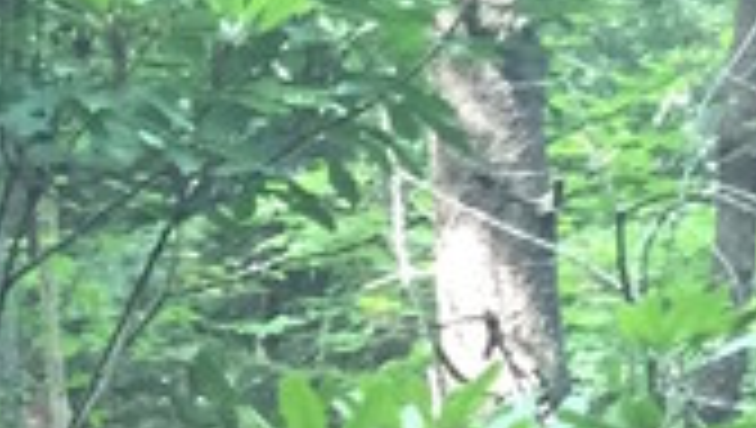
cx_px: -652
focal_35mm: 188
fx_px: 3773
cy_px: 1649
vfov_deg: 5.7
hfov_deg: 10.7
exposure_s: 1/30
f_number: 2.2
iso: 125
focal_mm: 4.15
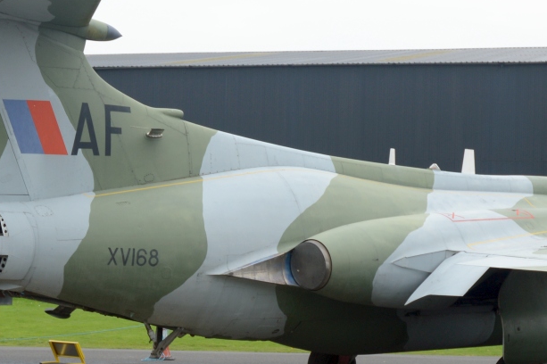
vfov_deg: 15.0
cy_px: 216
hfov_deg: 22.4
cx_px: 272
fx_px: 1382
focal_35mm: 91
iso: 100
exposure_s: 1/200
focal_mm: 31
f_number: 7.1
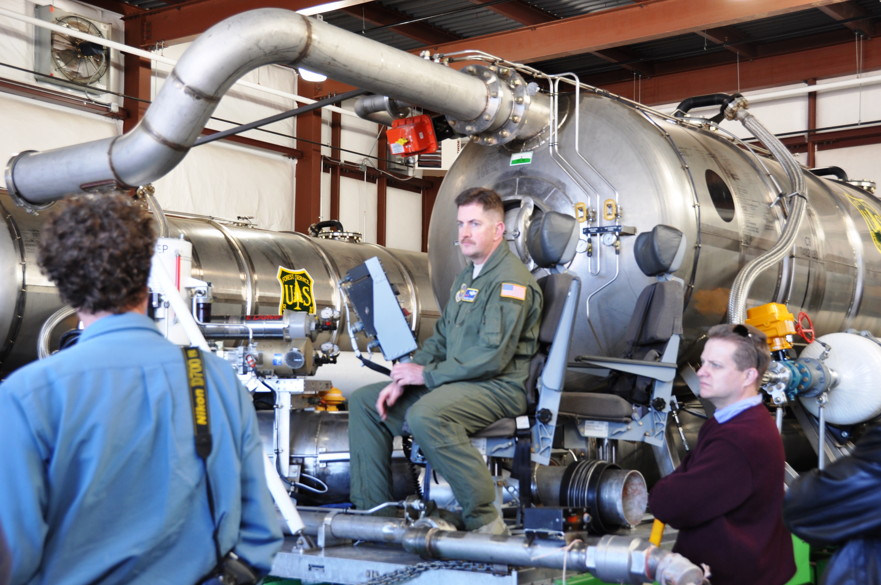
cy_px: 292
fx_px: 1247
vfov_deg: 26.4
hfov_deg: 38.9
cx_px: 440
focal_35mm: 51
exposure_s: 1/30
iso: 320
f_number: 5.6
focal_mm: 34
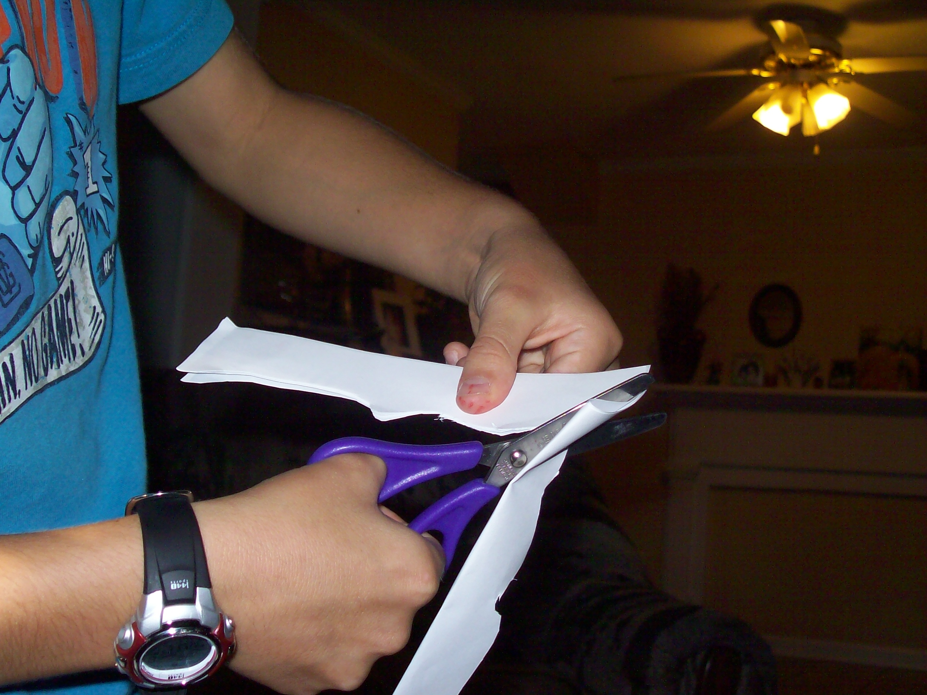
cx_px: 464
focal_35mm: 45
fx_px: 1205
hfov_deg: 42.1
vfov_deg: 32.2
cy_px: 348
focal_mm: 7.6
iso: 80
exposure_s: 1/73.6
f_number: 3
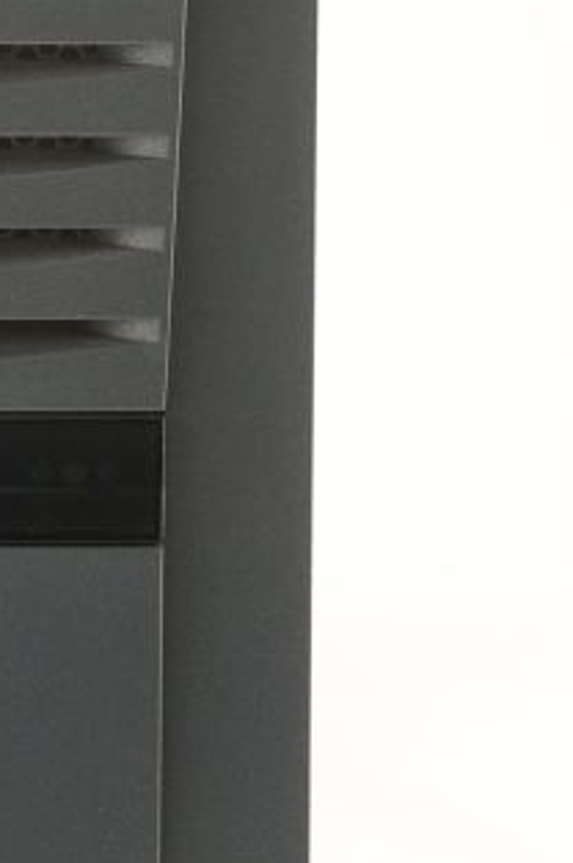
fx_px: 3445
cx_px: -220
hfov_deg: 9.3
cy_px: -110
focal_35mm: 144
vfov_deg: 13.9
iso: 1600
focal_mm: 50
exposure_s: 1/160
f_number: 9
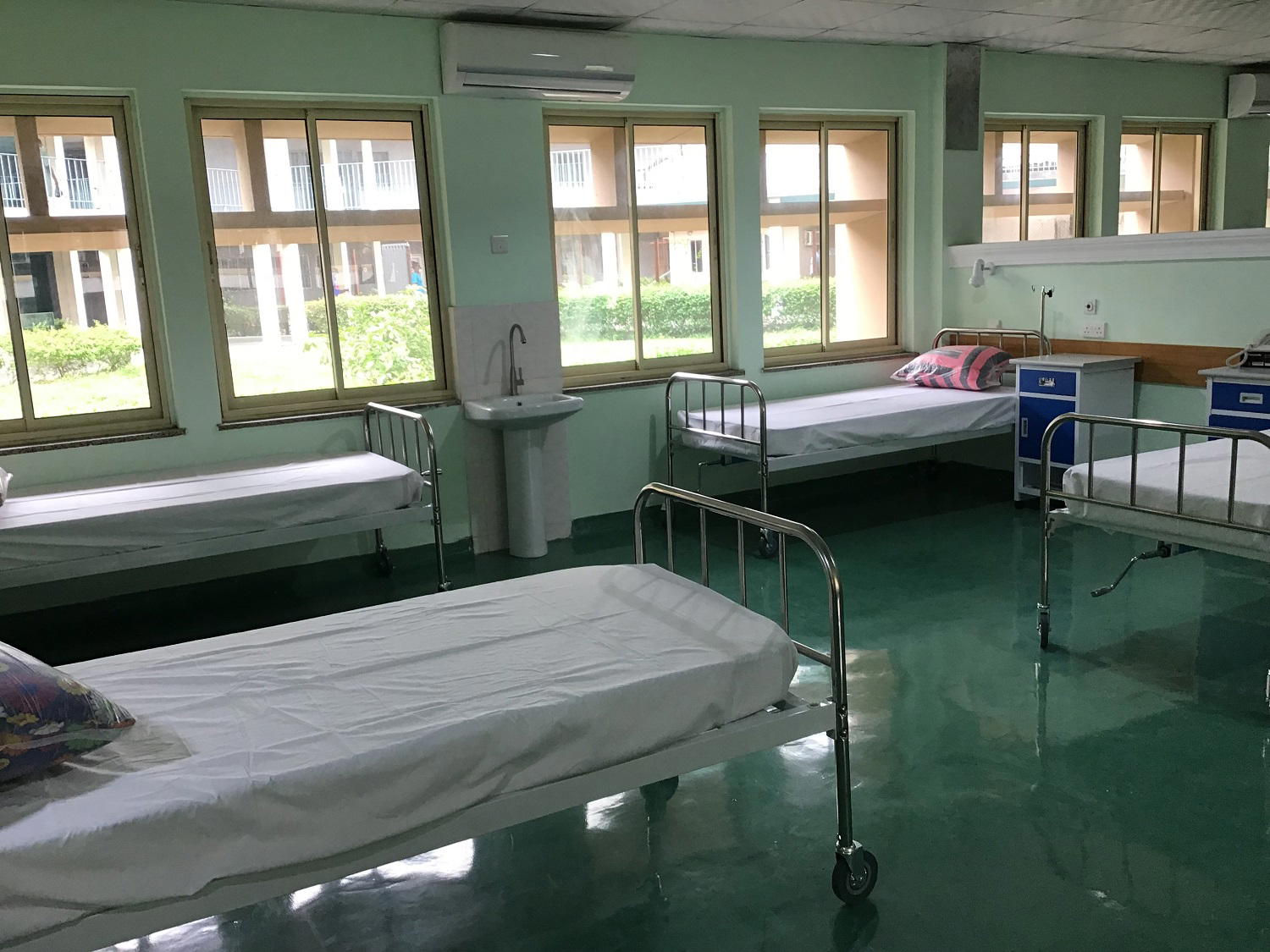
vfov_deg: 45.4
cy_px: 476
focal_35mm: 31
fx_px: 1137
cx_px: 635
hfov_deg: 58.4
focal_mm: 3.3
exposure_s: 1/33
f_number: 2.4
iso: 25
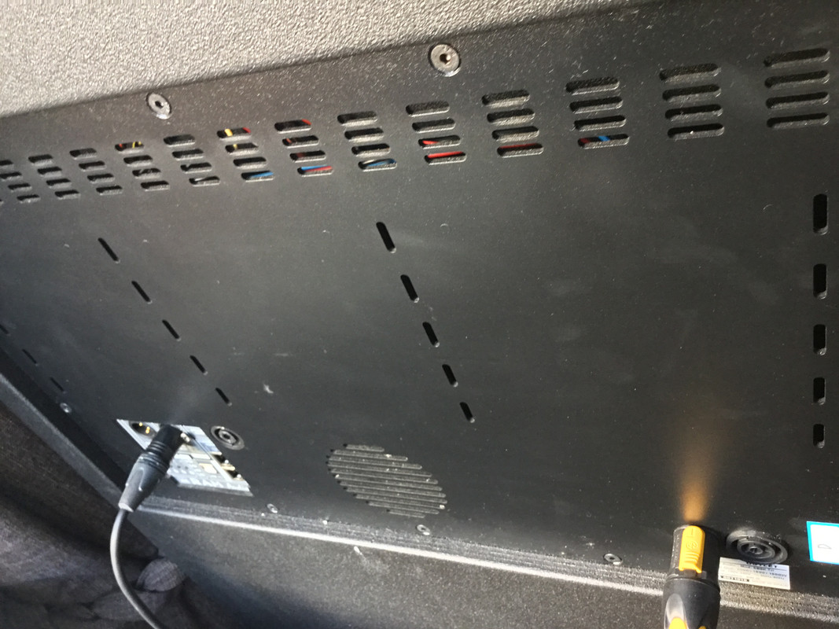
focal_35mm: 31
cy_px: 314
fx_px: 751
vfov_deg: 45.4
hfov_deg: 58.4
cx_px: 420
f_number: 2.4
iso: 200
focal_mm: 3.3
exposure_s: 1/25
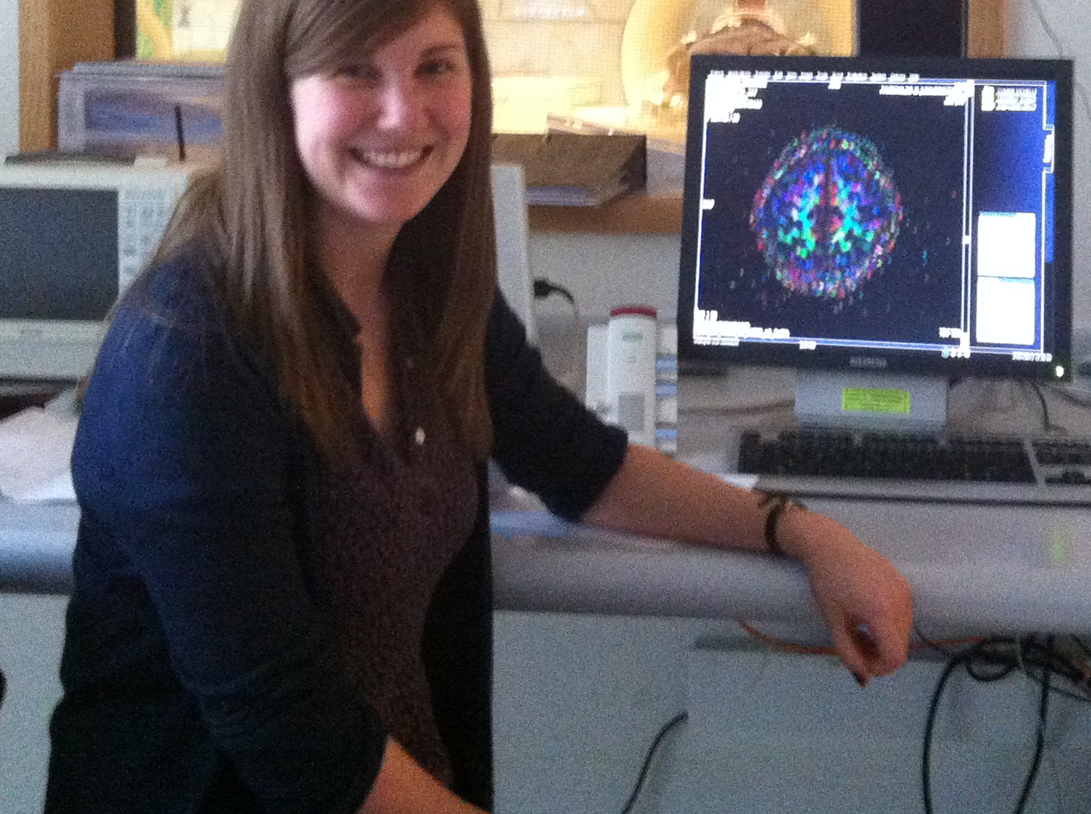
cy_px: 52
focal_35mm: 67
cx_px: 662
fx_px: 2108
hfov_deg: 28.9
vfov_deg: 21.3
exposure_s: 1/15
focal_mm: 3.85
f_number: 2.8
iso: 500
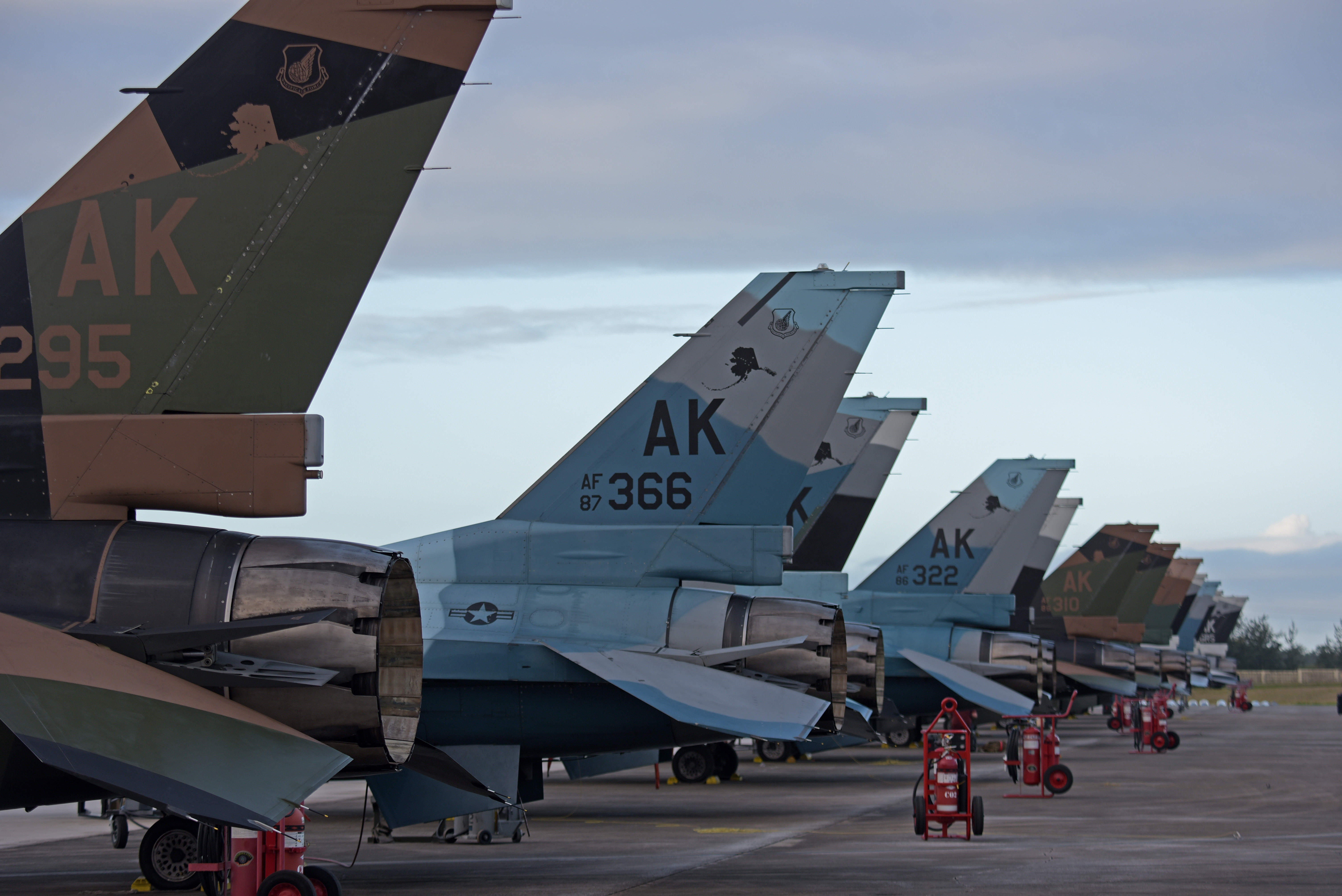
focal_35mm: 116
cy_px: 448
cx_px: 671
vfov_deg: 11.8
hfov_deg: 17.6
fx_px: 4326
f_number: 4.8
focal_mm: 116
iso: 100
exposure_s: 1/200
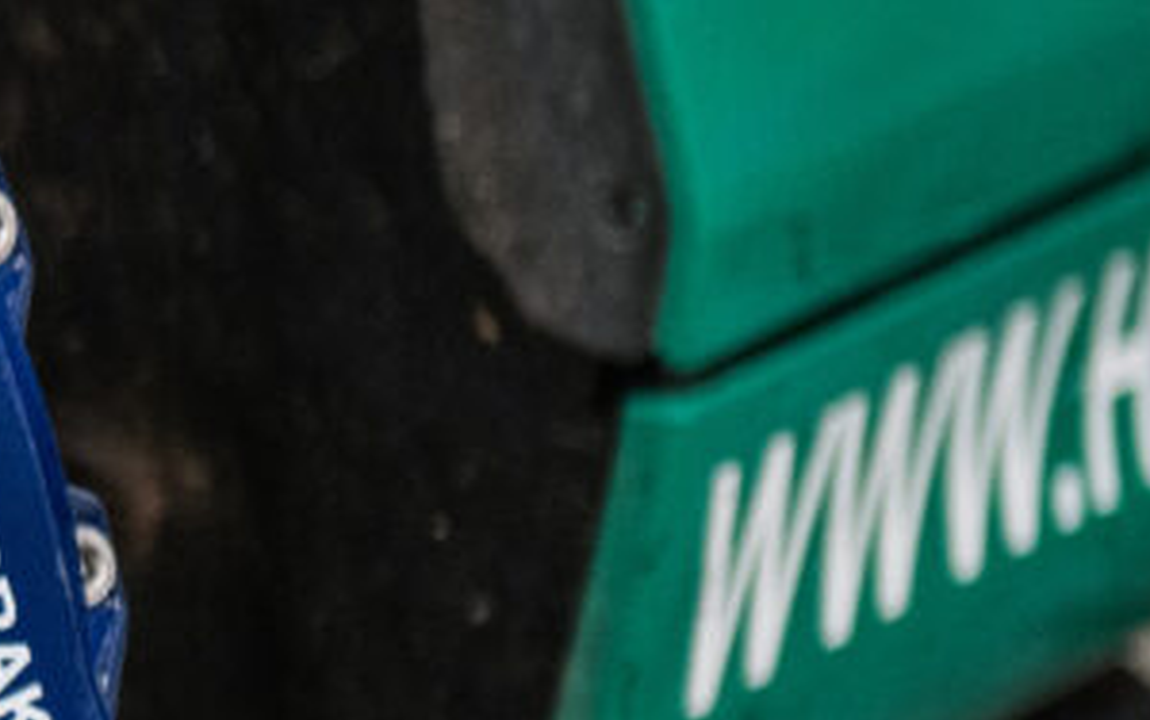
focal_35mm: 365
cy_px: 111
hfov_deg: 5.5
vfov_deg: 3.6
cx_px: -1625
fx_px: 11448
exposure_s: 1/125
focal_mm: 70
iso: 1250
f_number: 2.8
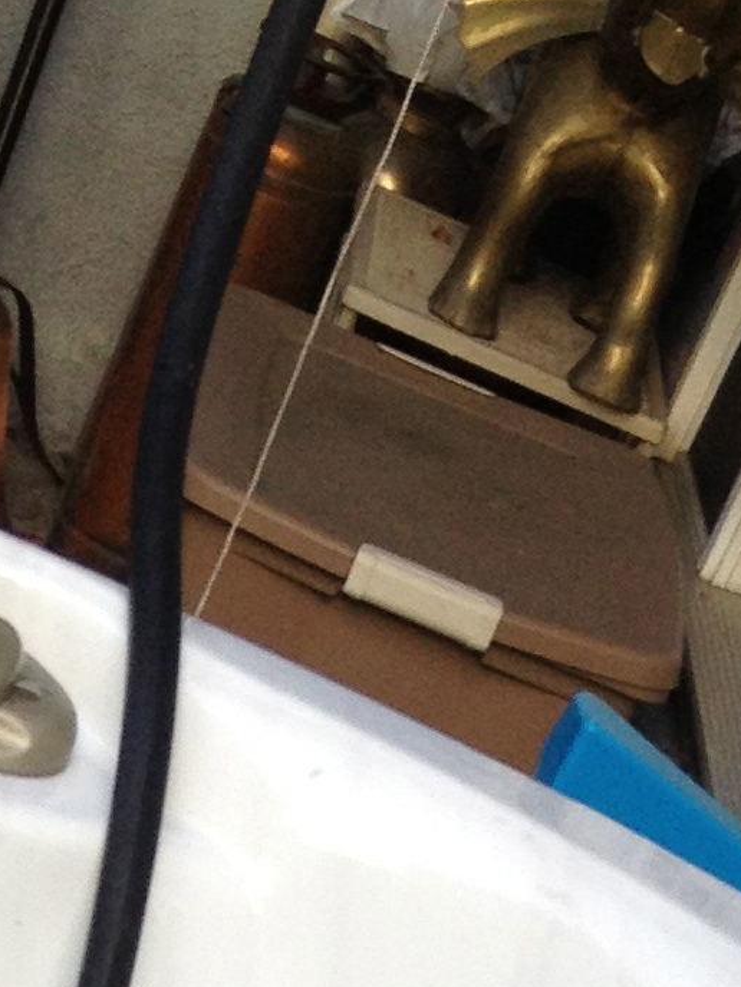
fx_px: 4738
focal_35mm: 166
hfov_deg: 8.9
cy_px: 2244
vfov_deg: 10.5
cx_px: -88
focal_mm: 4.28
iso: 64
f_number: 2.4
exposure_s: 1/156
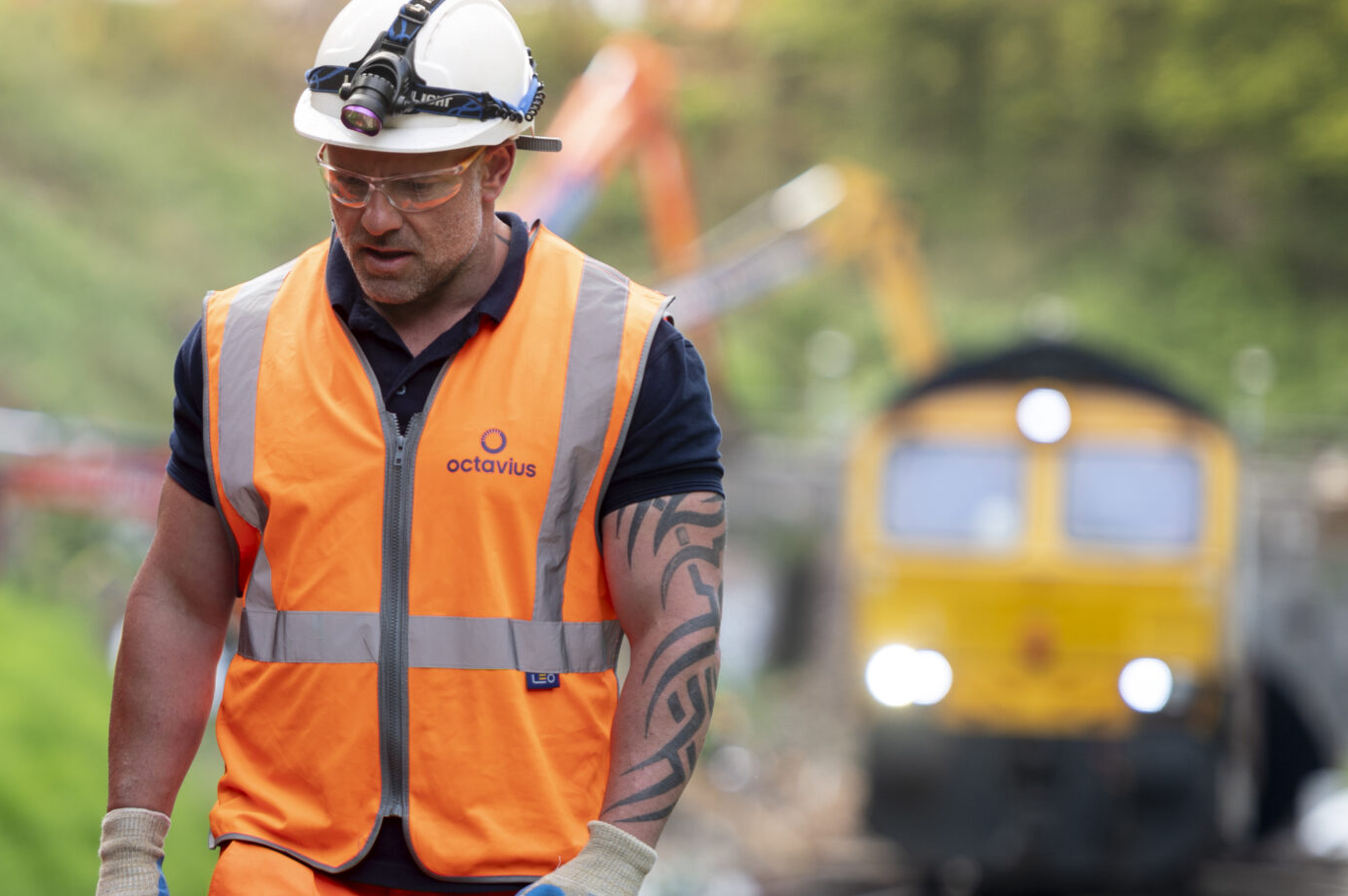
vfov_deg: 4.9
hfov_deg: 7.3
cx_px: 233
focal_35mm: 281
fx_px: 10513
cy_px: 472
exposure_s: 1/320
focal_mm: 150
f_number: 3.2
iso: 100
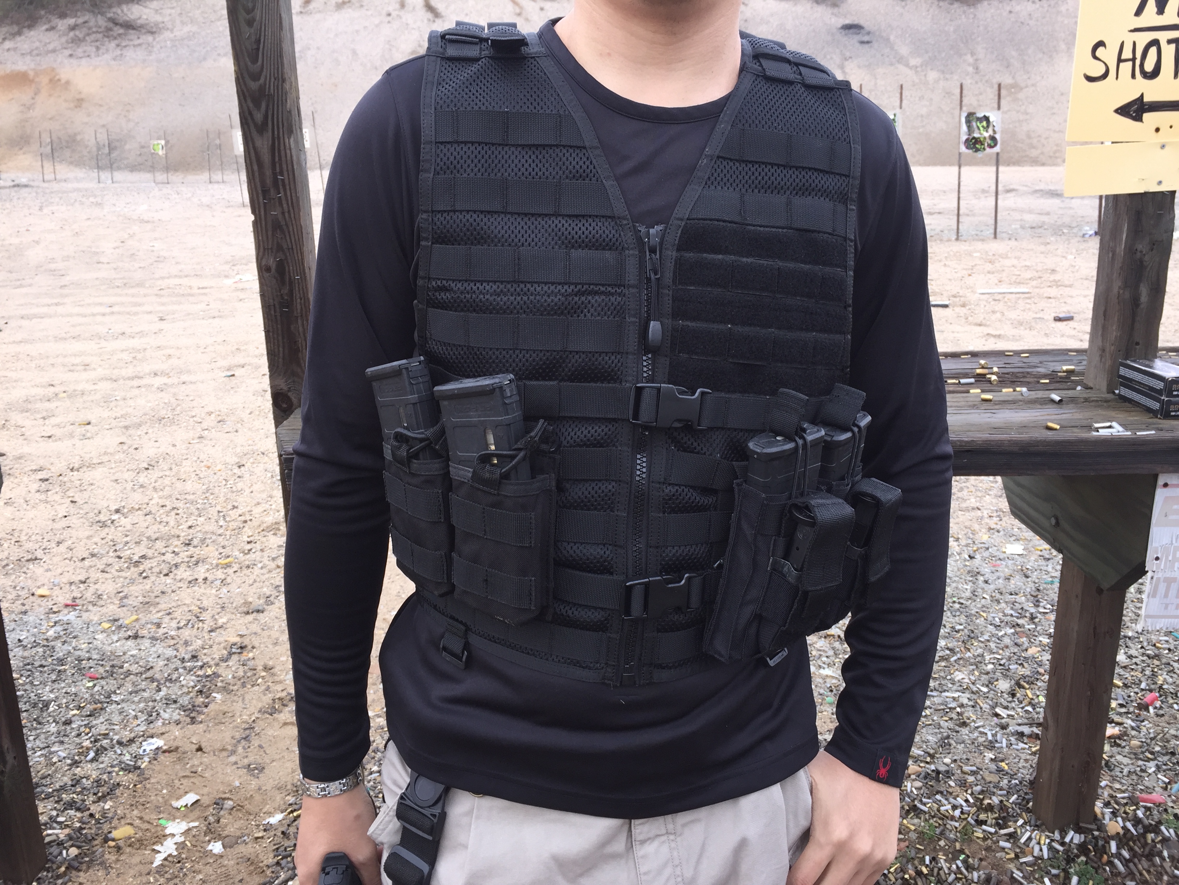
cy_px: 442
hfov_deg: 61.7
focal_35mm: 29
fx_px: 988
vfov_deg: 48.2
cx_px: 590
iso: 32
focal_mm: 4.15
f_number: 2.2
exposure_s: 1/60
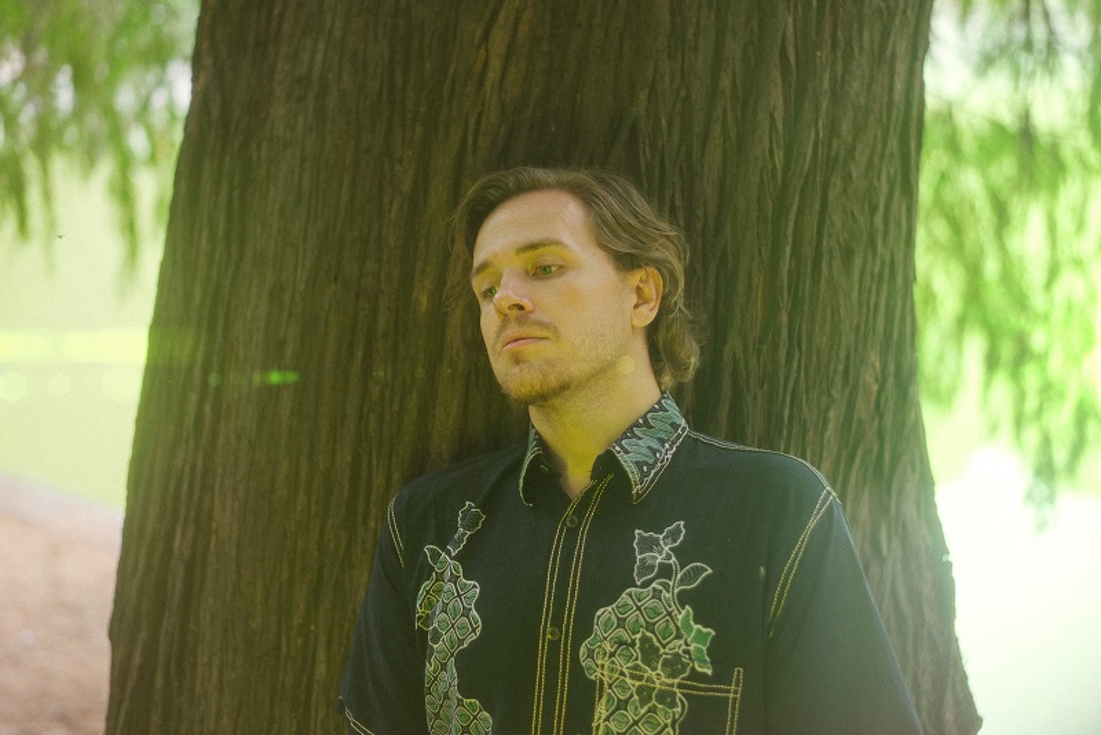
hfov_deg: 39.6
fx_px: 1530
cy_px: 368
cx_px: 550
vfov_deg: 27.0
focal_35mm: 50
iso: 800
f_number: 1.8
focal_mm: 50
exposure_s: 1/125
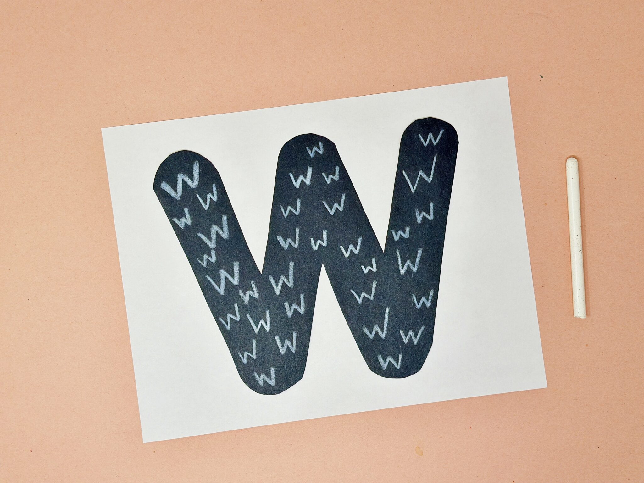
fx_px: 893
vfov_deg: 30.3
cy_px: 242
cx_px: 322
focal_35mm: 48
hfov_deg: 39.7
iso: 80
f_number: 1.78
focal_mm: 6.86
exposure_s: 1/195
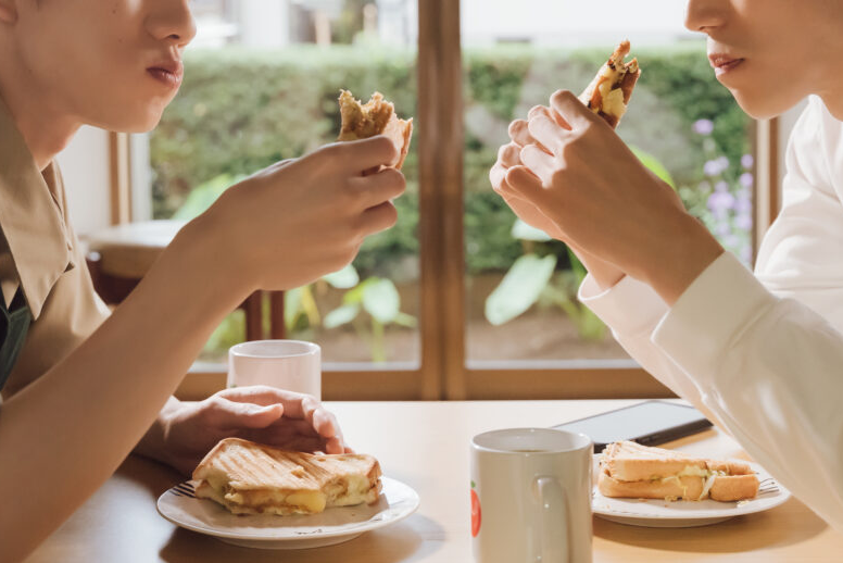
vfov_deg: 19.9
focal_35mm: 68
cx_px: 404
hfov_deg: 29.6
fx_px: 1593
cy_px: 174
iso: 5000
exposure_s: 1/200
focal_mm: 44
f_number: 4
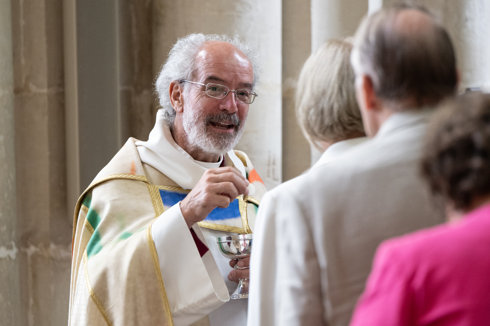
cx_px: 269
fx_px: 4544
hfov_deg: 6.2
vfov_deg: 4.1
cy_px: 148
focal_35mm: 334
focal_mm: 200
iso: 2000
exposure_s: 1/80
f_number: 3.2
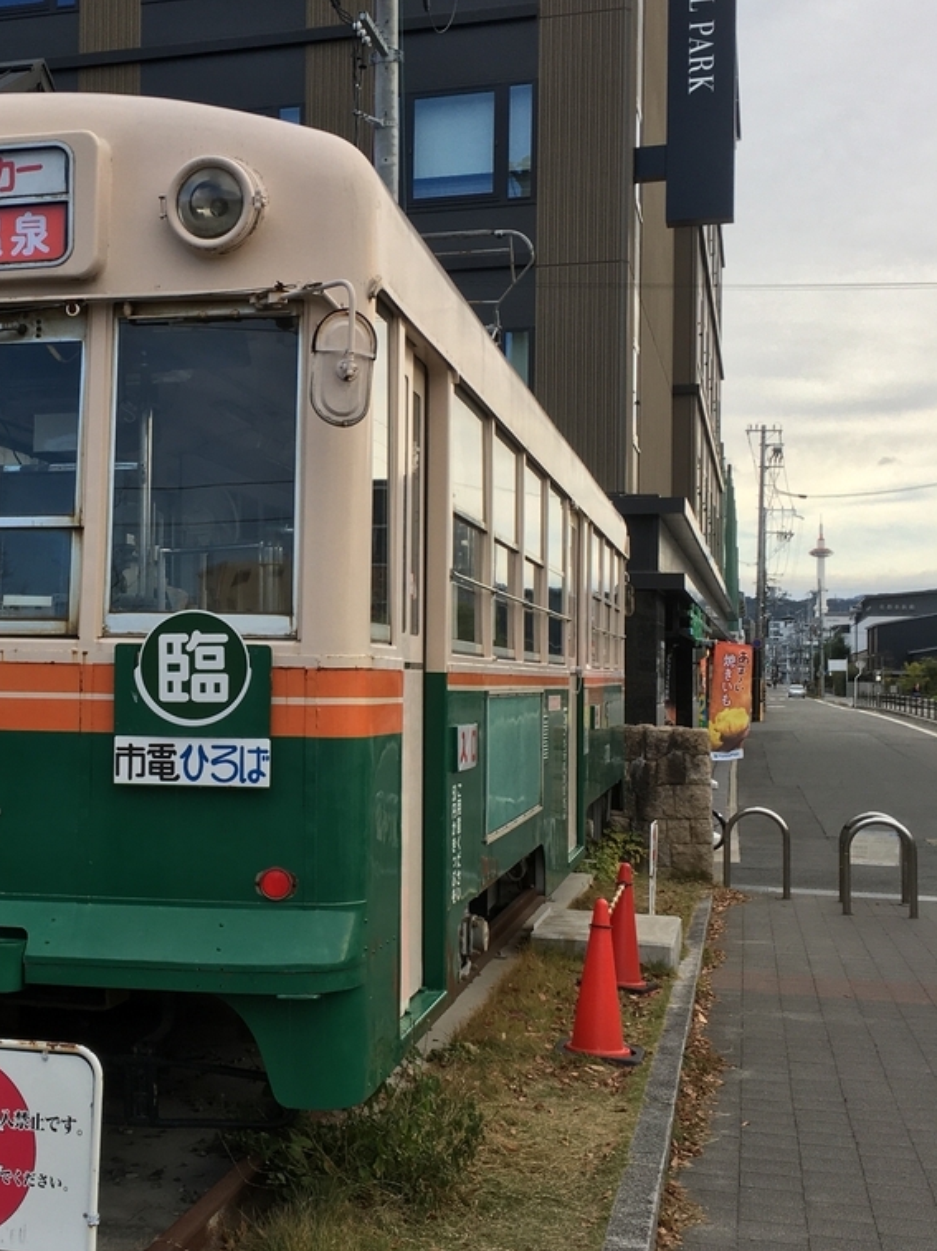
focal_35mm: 46
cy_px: 611
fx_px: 1662
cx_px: 203
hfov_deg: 30.8
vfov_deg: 41.3
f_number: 2.2
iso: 25
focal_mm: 4.15
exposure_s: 1/565
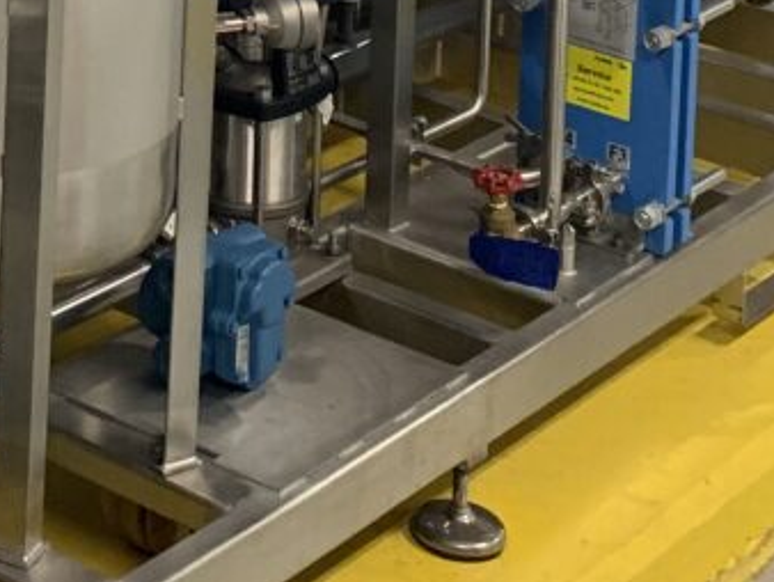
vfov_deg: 11.1
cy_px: -685
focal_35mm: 118
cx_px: -211
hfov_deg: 15.9
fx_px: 2640
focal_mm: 4.25
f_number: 1.8
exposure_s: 1/60
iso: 200
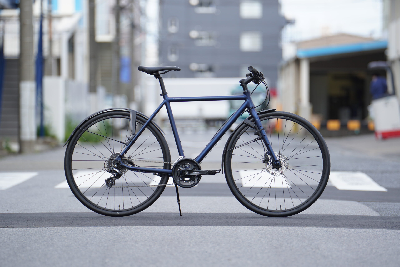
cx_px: 200
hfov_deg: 9.1
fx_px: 2517
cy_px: 134
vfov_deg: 6.1
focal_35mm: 226
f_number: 2.8
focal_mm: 151
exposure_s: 1/500
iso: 100
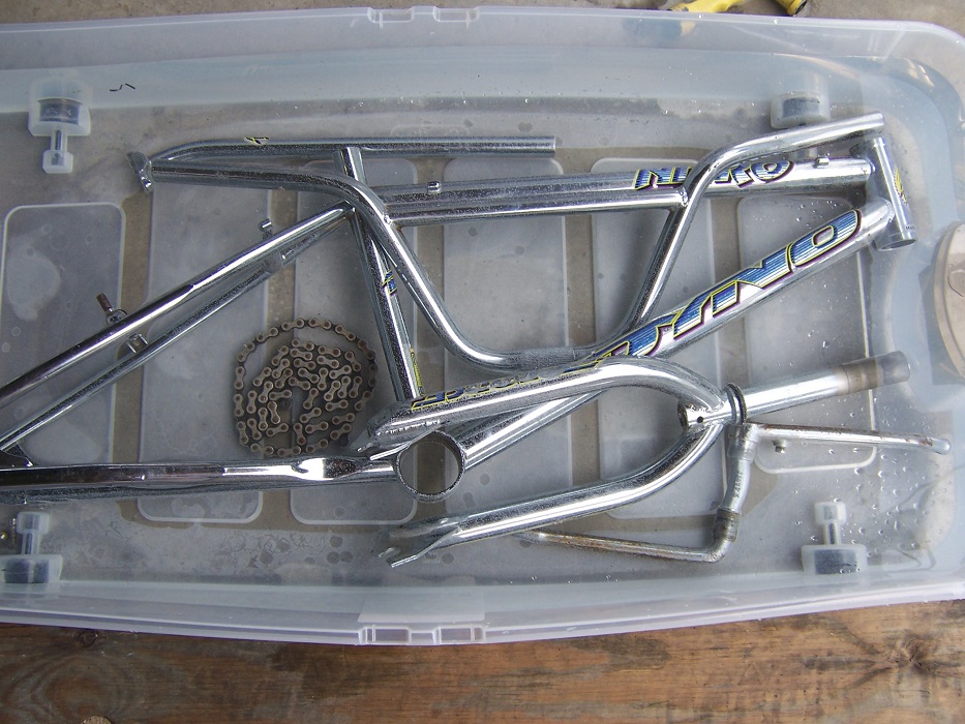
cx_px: 482
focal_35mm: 33
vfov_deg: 43.0
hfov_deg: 55.3
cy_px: 362
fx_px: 920
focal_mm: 5.5
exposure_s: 1/180
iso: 80
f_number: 3.4
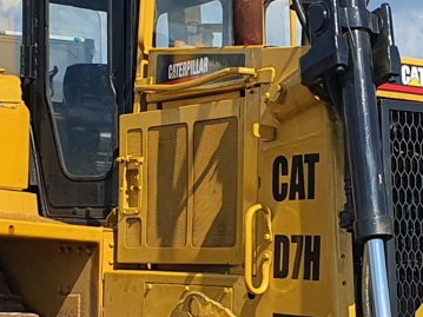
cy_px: 359
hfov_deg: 16.9
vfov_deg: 12.5
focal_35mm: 116
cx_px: 319
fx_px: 1417
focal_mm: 4.3
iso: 50
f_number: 2.4
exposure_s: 1/1628
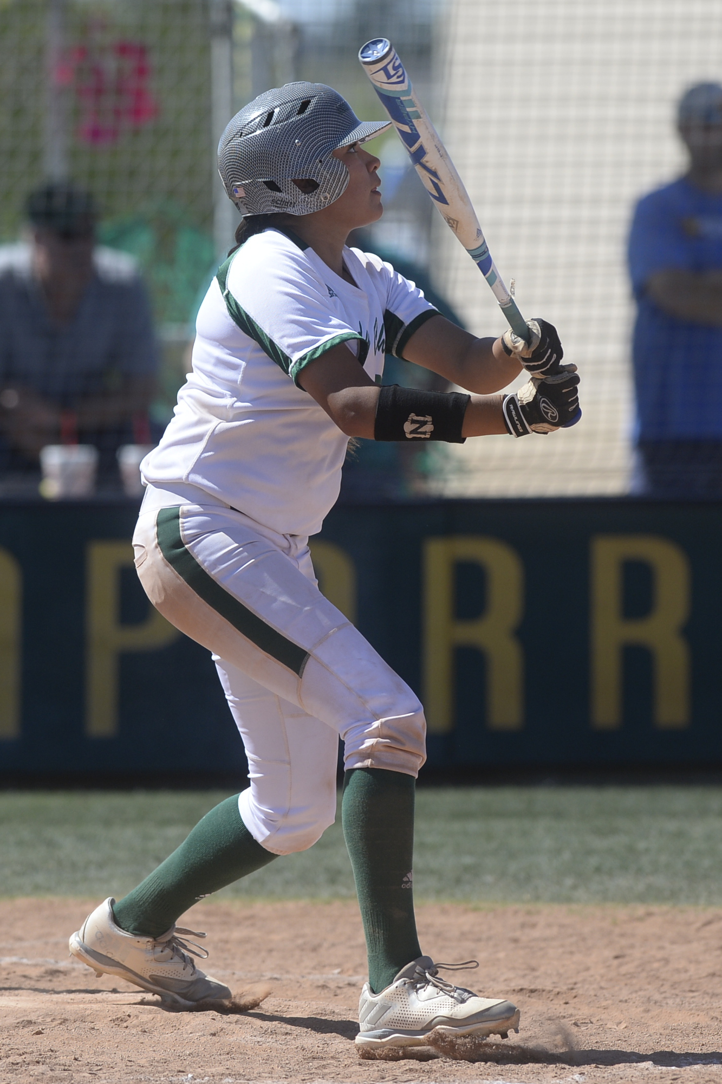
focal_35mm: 300
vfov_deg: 6.9
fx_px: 9026
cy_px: 542
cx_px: 361
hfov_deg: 4.6
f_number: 3.5
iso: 500
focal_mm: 300
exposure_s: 1/8000
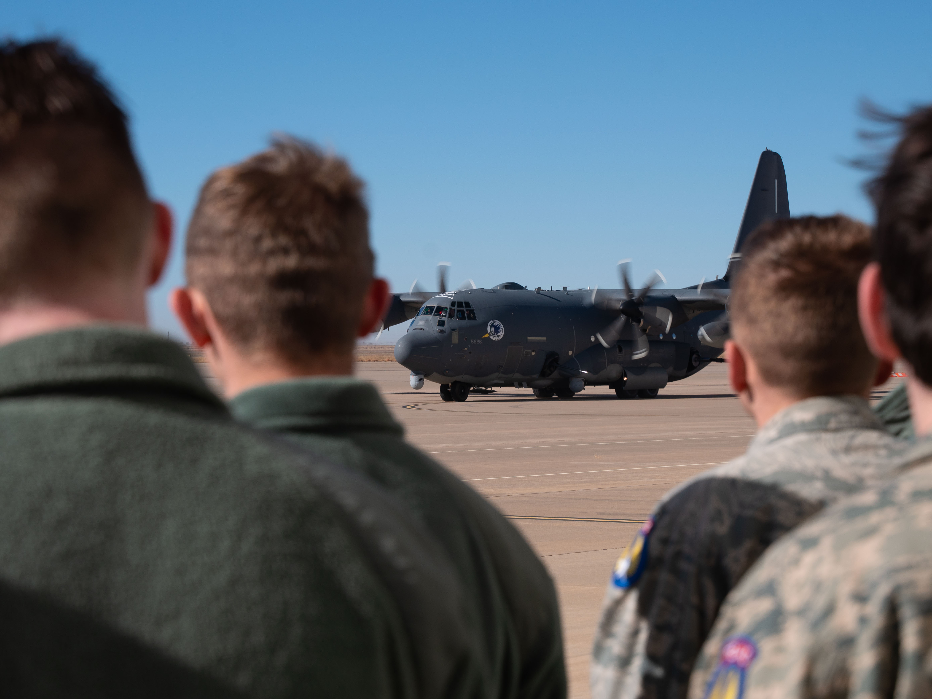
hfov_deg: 20.4
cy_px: 360
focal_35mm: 96
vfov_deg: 15.4
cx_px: 521
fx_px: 2585
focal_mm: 66.7
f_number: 7.1
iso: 125
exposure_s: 1/320
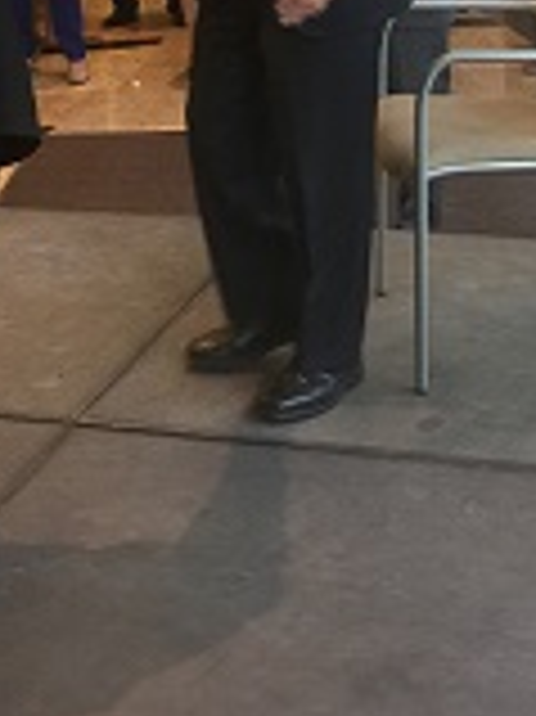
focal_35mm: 82
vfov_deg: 22.7
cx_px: 232
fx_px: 1695
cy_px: -36
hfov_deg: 18.0
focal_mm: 4.15
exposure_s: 1/15
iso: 50
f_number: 2.2
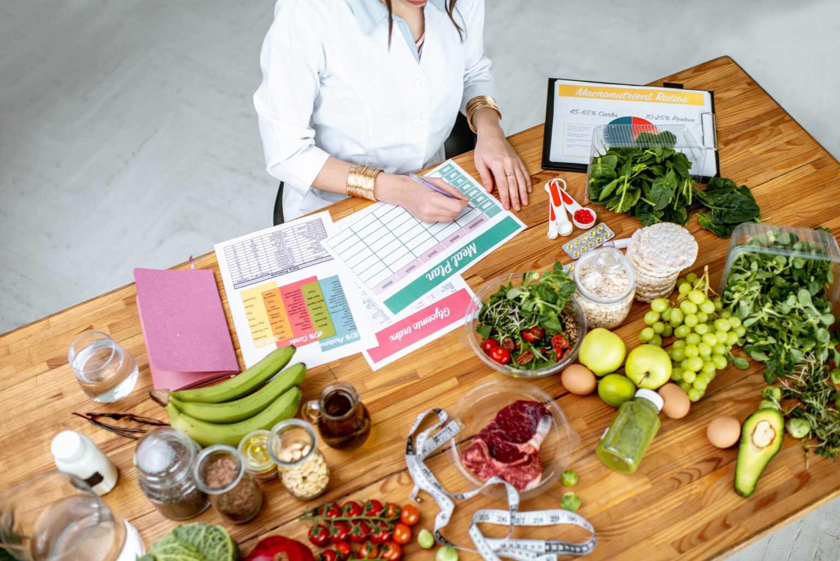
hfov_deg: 54.4
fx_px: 817
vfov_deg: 37.9
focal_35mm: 35
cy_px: 280
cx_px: 420
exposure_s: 1/125
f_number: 2.2
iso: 250
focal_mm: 35
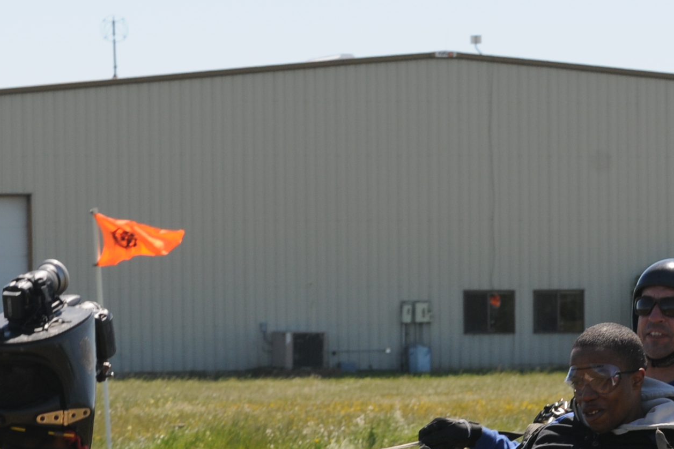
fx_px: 5598
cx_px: 391
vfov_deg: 4.6
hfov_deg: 6.9
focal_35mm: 299
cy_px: 459
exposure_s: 1/320
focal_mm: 78
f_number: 9
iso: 200
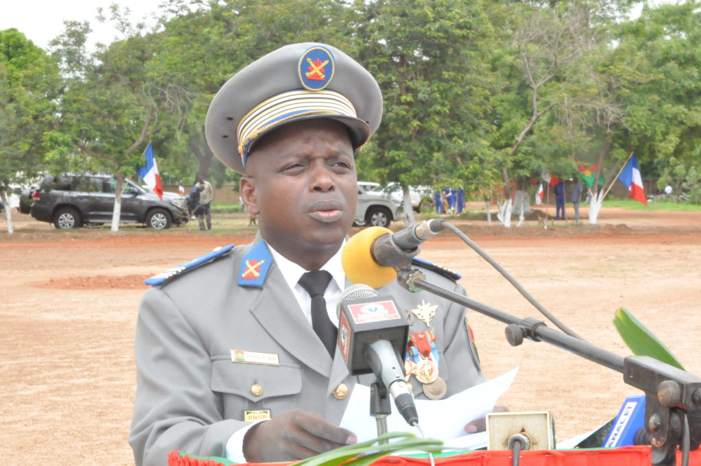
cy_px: 233
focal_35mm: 93
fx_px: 1809
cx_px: 350
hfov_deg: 21.9
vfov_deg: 14.7
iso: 3200
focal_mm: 62
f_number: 29
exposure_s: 1/200
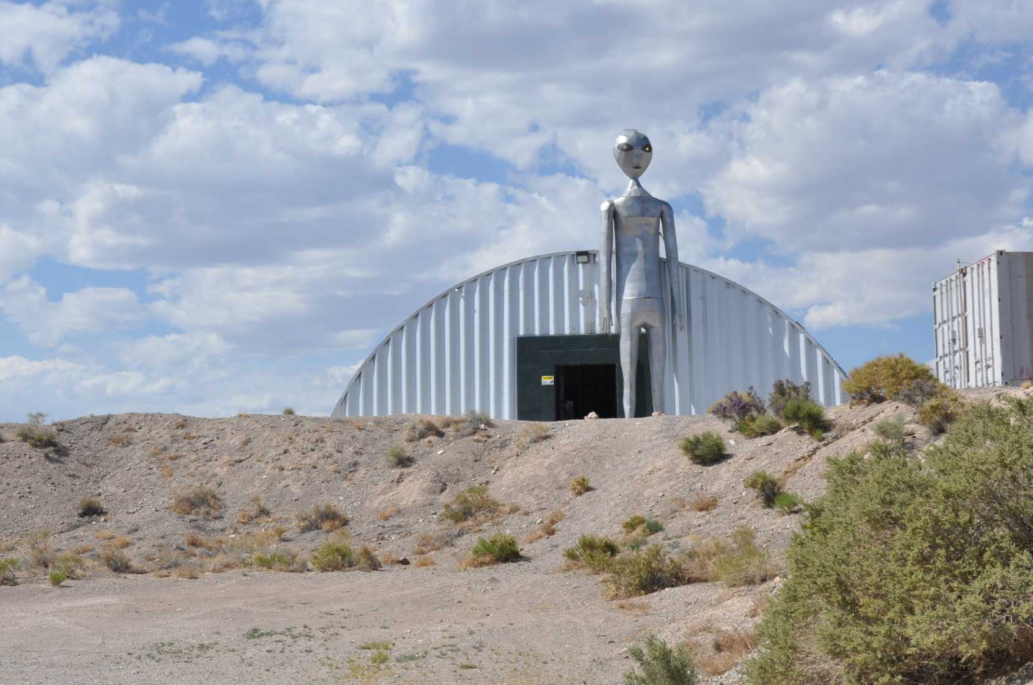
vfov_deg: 19.4
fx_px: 2006
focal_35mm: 70
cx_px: 472
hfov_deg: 28.9
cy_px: 299
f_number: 10
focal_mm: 38
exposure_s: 1/400
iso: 200
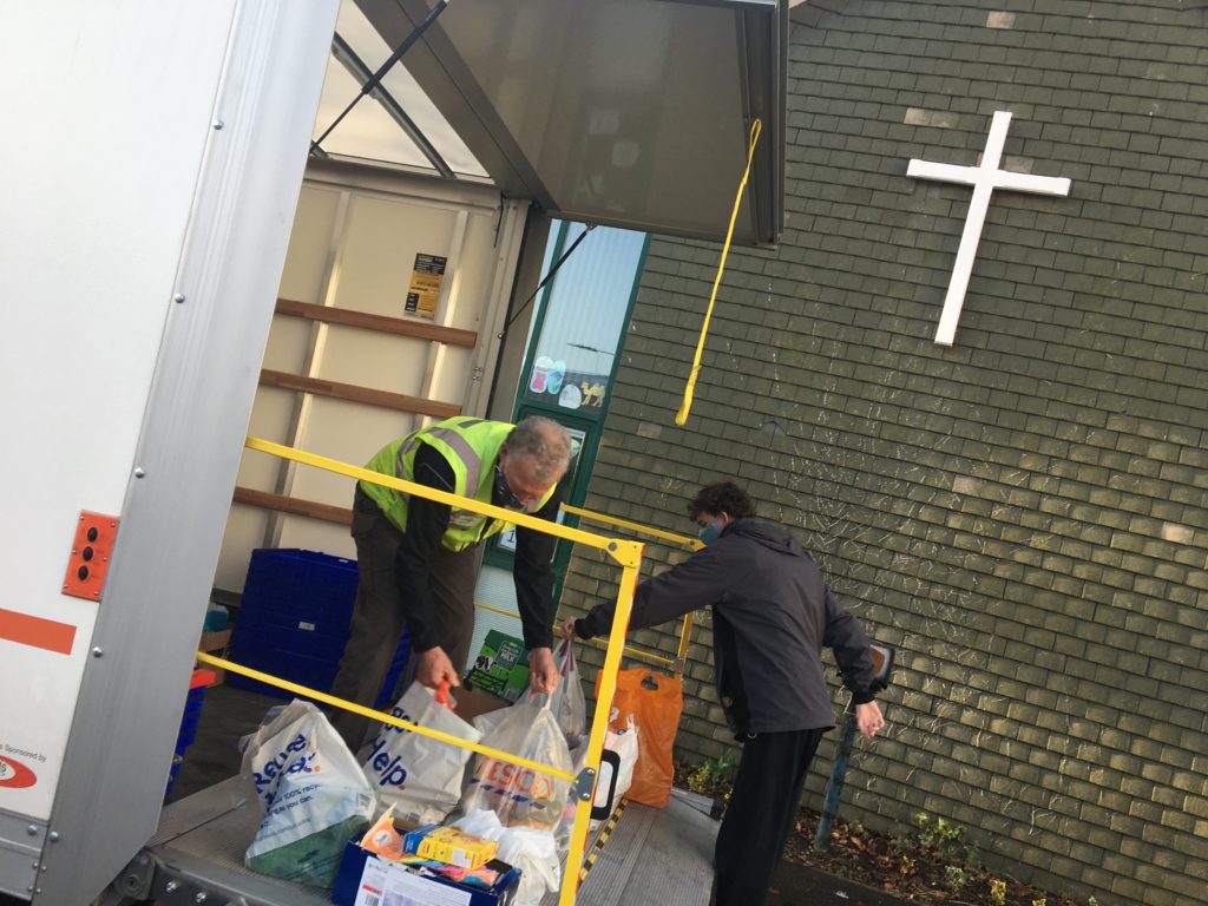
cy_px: 453
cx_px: 604
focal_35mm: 29
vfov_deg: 48.2
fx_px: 1012
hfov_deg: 61.7
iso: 25
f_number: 2.2
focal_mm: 4.15
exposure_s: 1/187
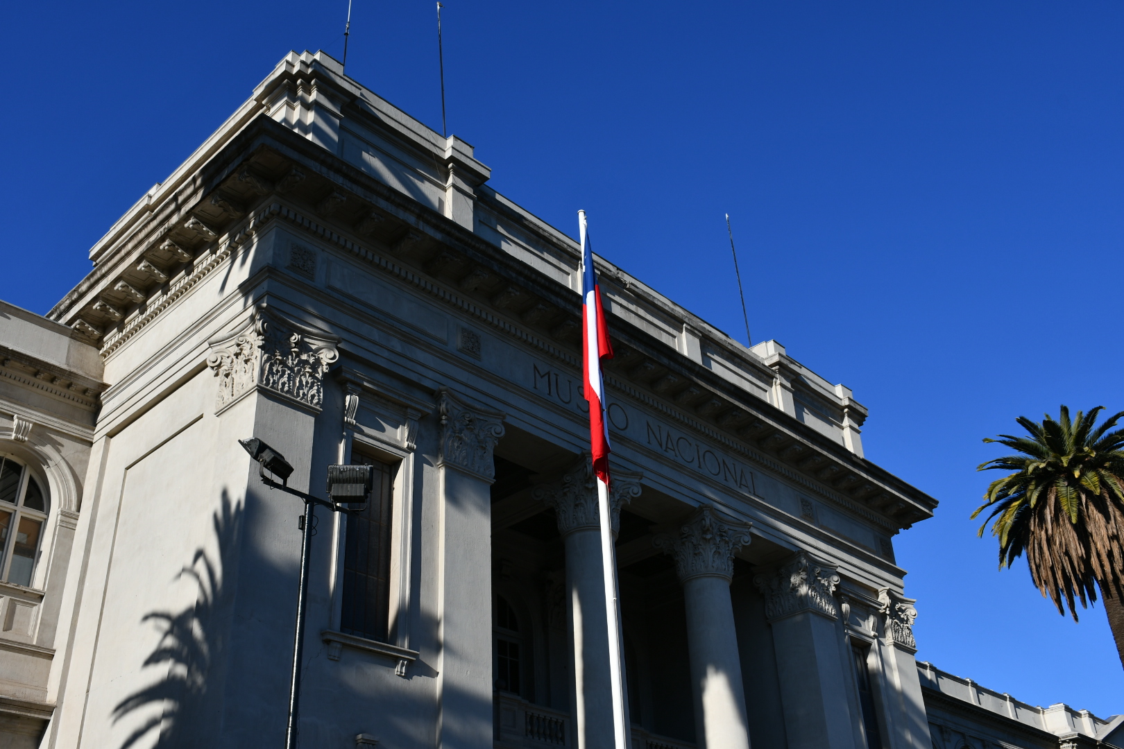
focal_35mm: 36
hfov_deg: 53.1
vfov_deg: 36.9
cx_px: 562
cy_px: 374
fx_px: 1124
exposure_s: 1/320
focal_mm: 24
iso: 100
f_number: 9
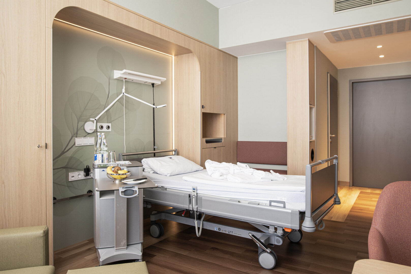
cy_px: 137
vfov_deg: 53.2
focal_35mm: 24
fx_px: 274
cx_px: 206
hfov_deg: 73.7
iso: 400
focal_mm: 24
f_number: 5.6
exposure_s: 1/8
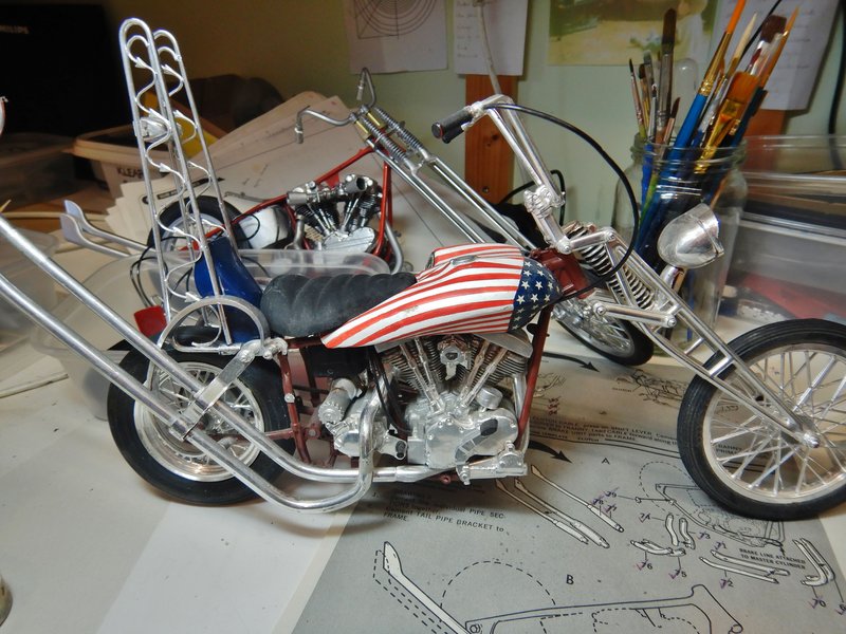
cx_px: 423
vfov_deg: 56.8
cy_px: 317
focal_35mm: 24
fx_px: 587
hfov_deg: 71.6
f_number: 2.8
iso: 125
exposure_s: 1/60
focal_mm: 4.3
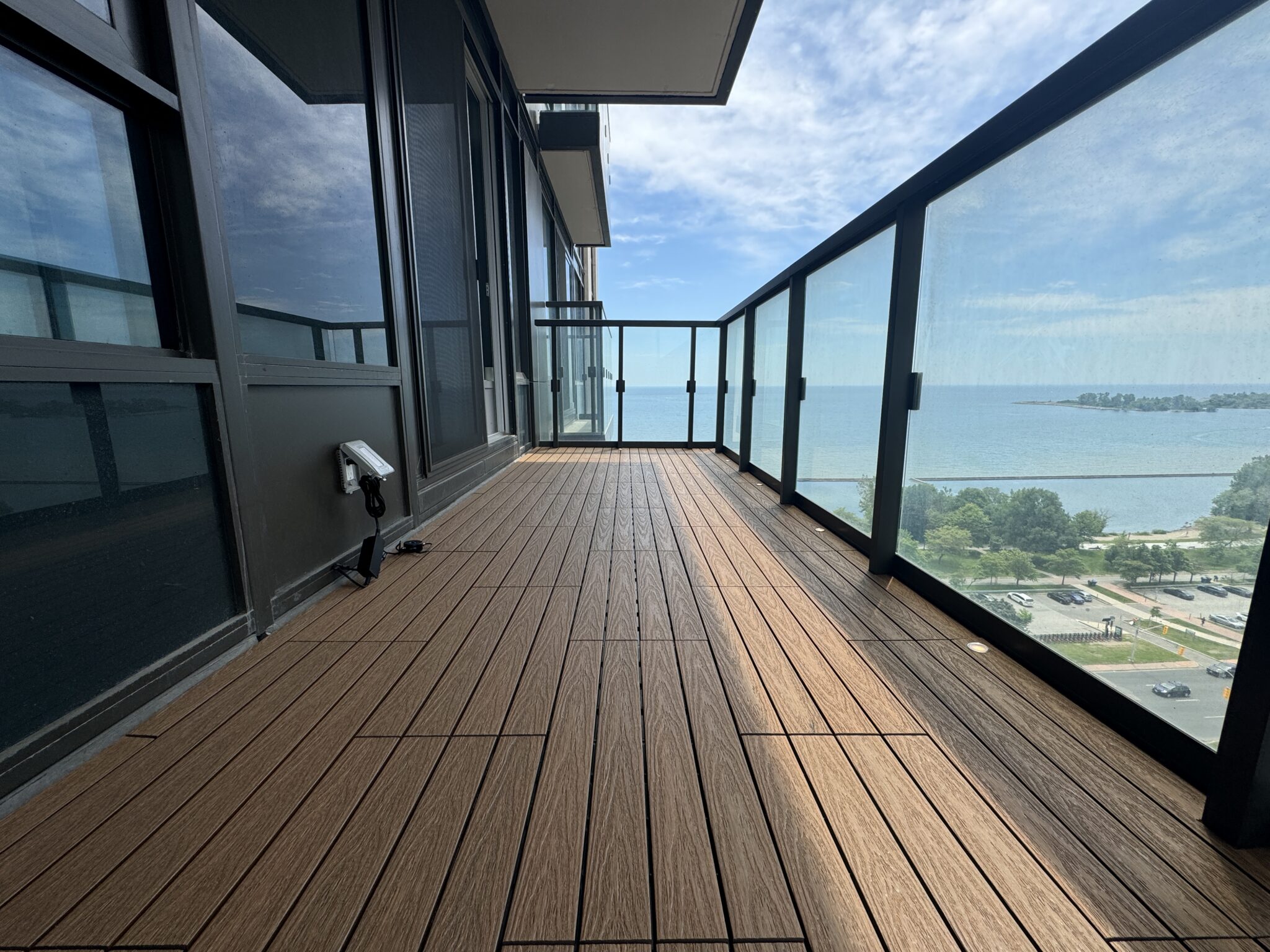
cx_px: 635
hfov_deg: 102.1
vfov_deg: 85.7
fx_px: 514
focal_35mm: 14
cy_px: 476
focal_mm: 2.22
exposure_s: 1/944
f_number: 2.2
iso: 40
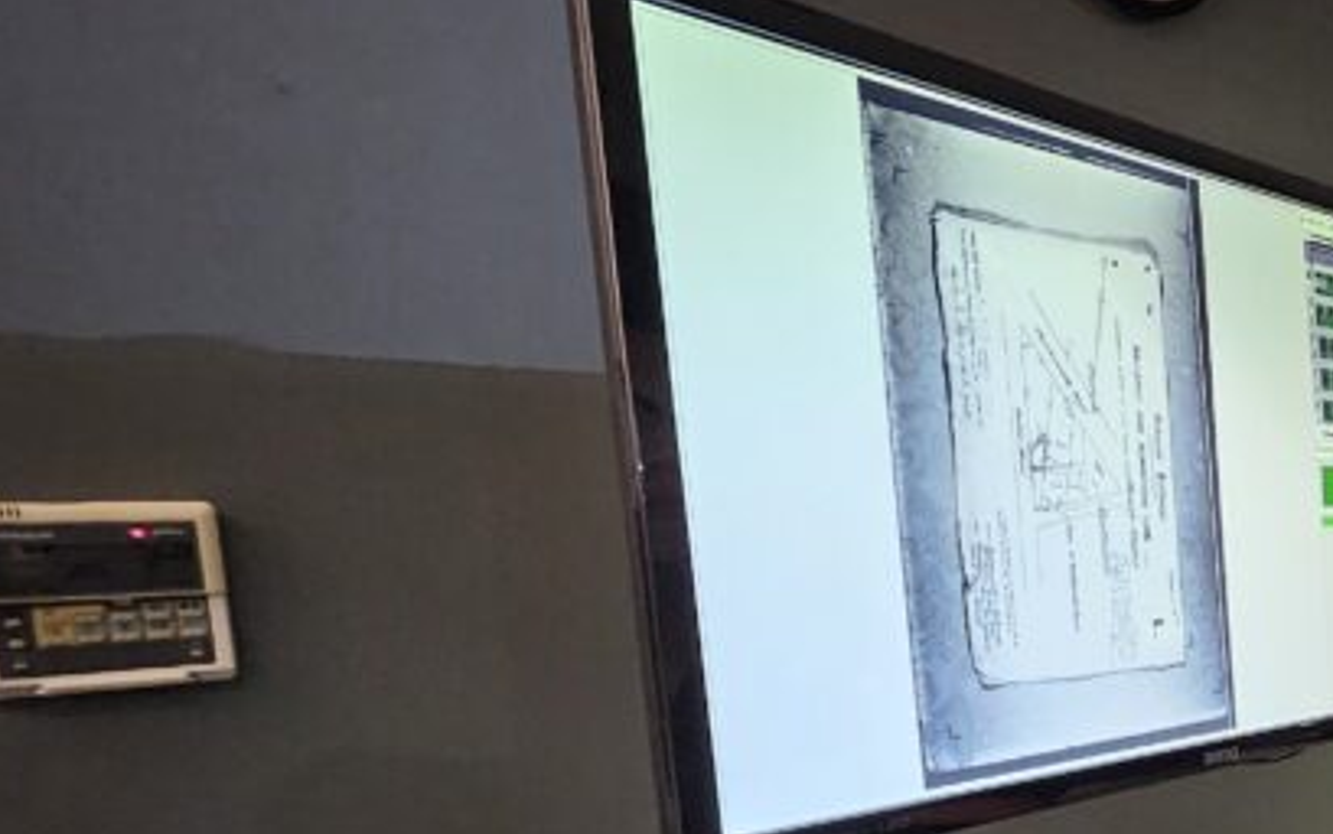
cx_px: 1411
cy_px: 744
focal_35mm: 33
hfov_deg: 45.9
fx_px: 1199
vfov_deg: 36.1
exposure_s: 1/24
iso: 800
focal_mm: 1.7
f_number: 2.2
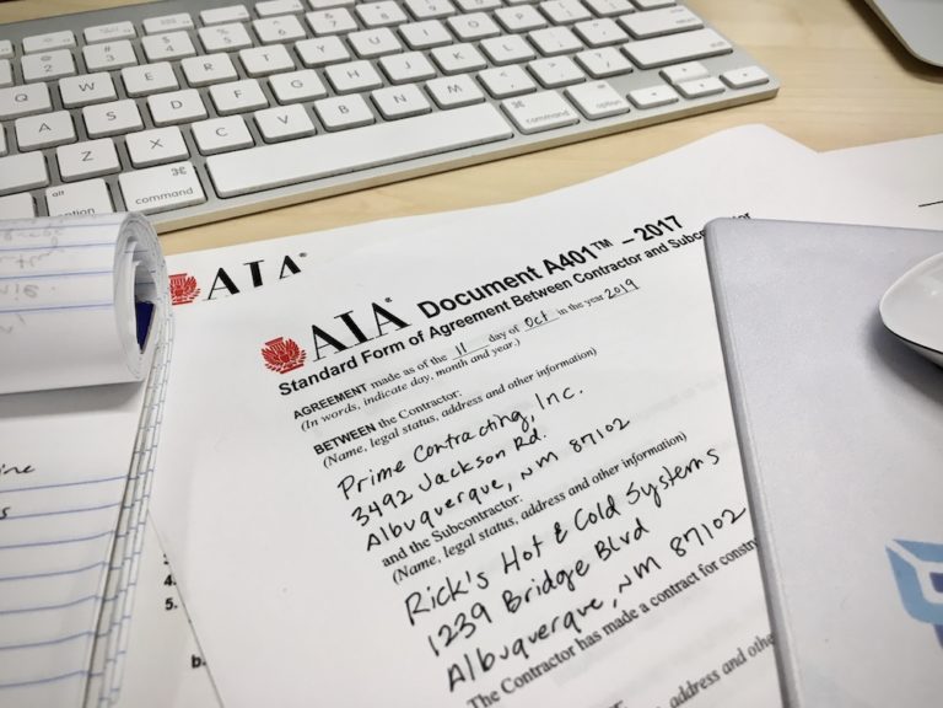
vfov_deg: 48.2
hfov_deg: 61.7
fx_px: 790
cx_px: 472
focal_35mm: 29
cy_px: 354
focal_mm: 4.15
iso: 25
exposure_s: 1/30
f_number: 2.2
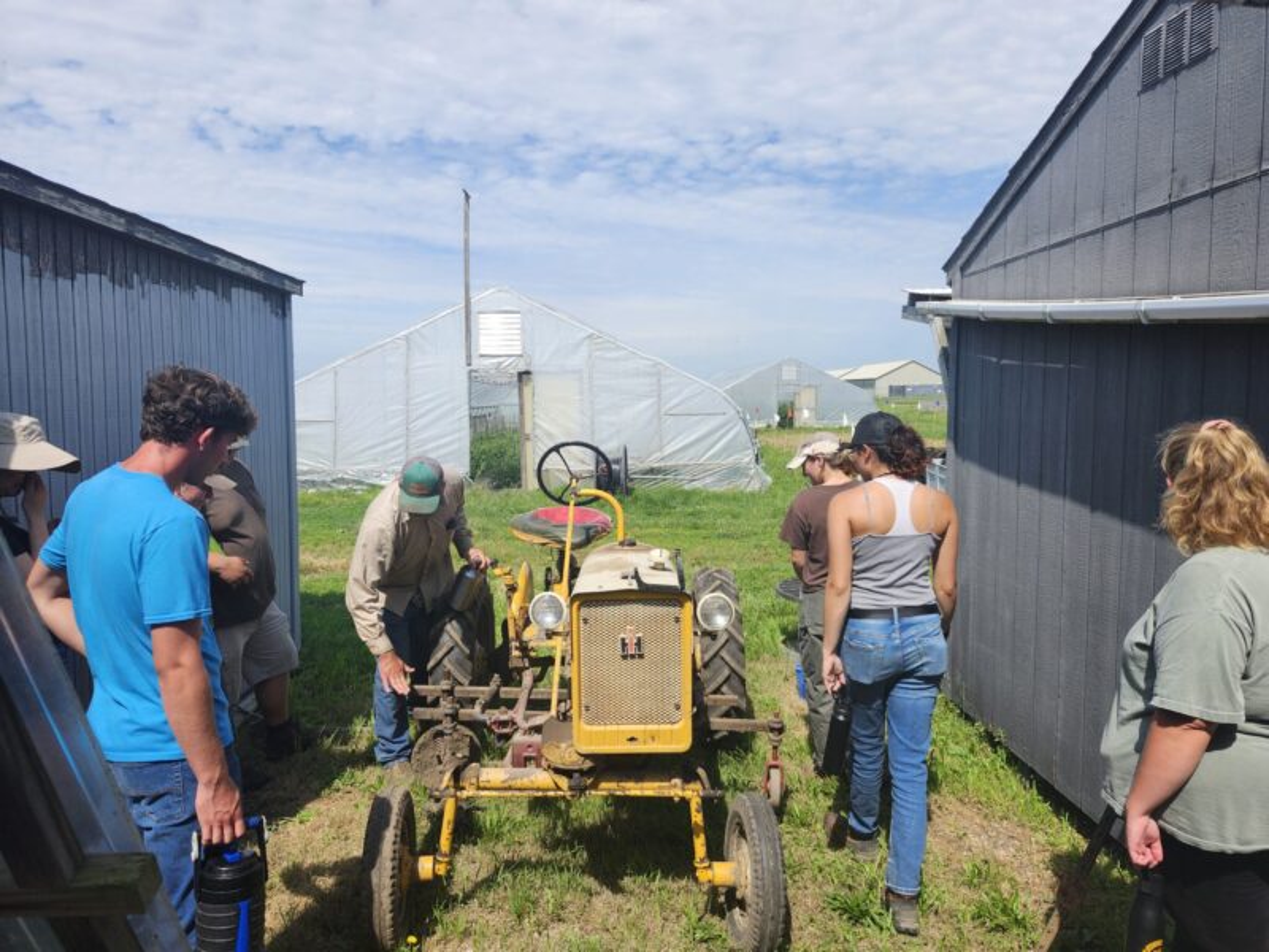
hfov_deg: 73.9
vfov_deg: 58.9
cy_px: 476
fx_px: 843
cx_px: 634
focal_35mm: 23
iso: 25
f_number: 1.8
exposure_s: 1/1513
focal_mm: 5.54
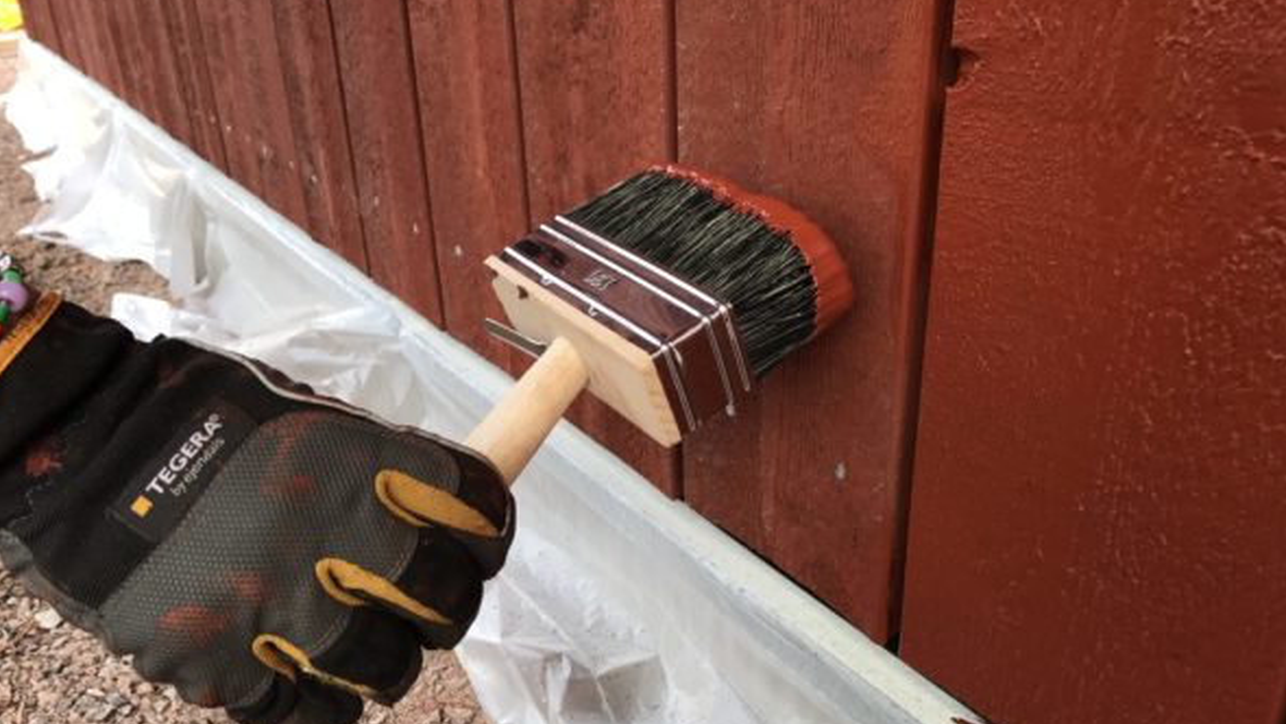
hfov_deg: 62.6
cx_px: 634
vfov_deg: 37.7
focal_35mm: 31
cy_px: 425
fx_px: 1057
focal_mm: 3.99
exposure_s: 1/218
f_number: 1.8
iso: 20
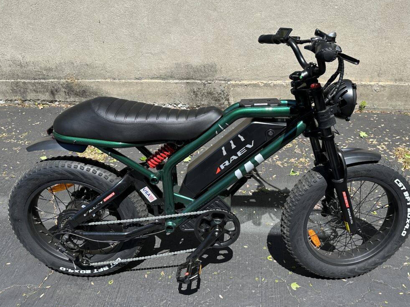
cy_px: 149
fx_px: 296
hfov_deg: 69.4
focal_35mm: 25
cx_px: 207
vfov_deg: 54.9
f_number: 1.78
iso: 80
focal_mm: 6.86
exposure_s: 1/3058
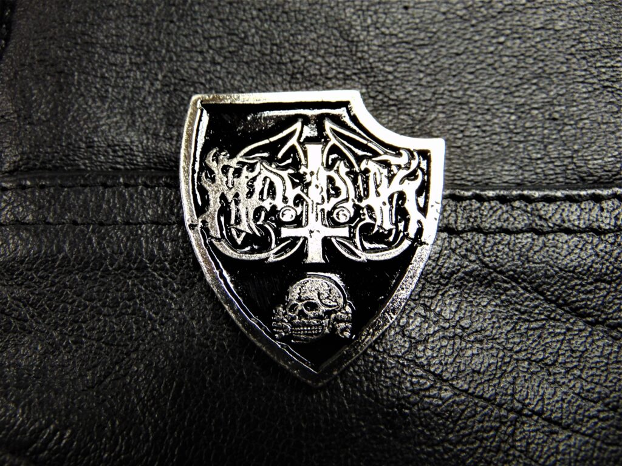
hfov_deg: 69.4
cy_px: 233
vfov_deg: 54.9
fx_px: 449
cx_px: 311
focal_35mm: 25
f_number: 3
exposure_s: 1/30
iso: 80
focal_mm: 4.5
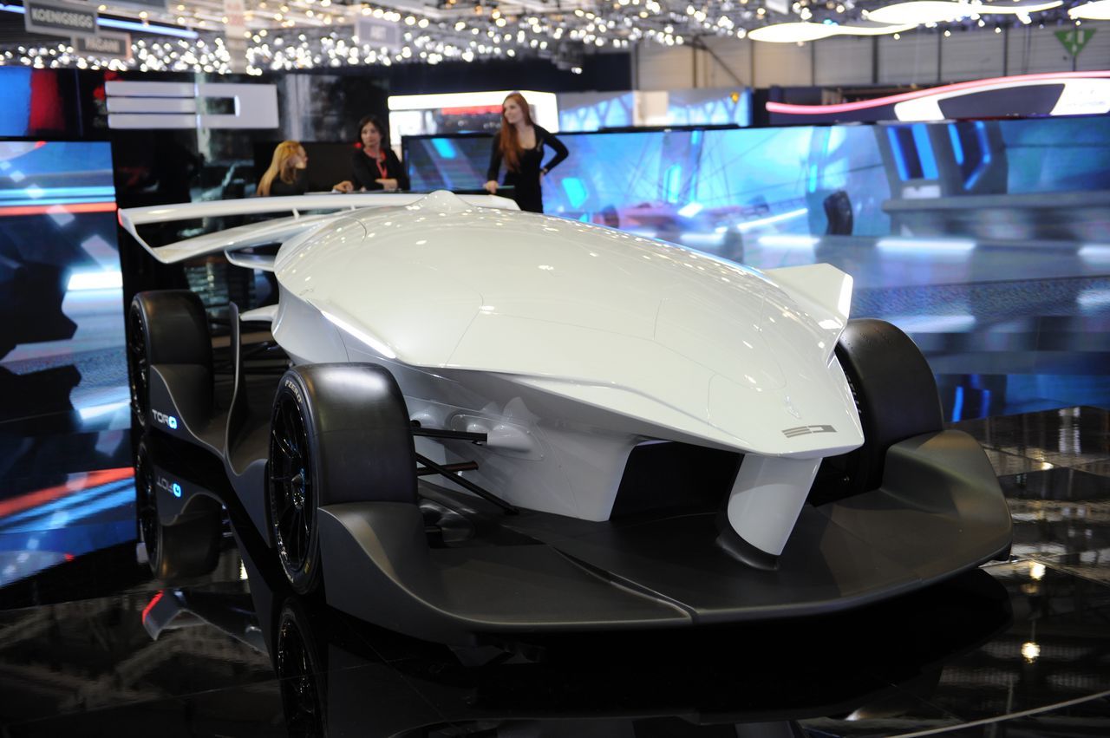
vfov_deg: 26.9
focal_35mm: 50
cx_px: 555
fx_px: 1540
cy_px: 369
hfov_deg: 39.6
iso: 800
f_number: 3.2
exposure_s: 1/80
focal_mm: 50
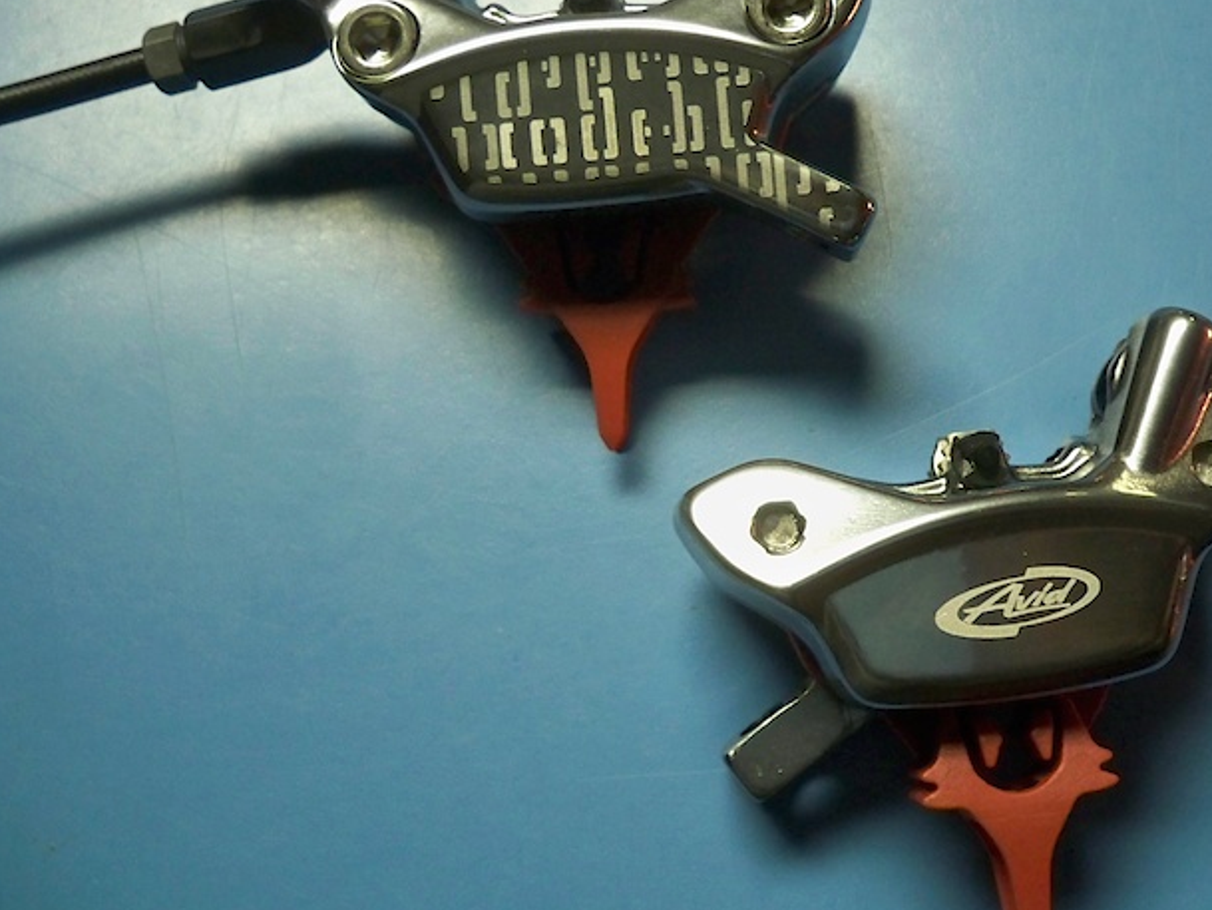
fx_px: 1611
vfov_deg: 31.5
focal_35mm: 46
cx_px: 774
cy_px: 406
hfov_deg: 40.9
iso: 320
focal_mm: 6.3
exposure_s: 1/30
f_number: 3.1
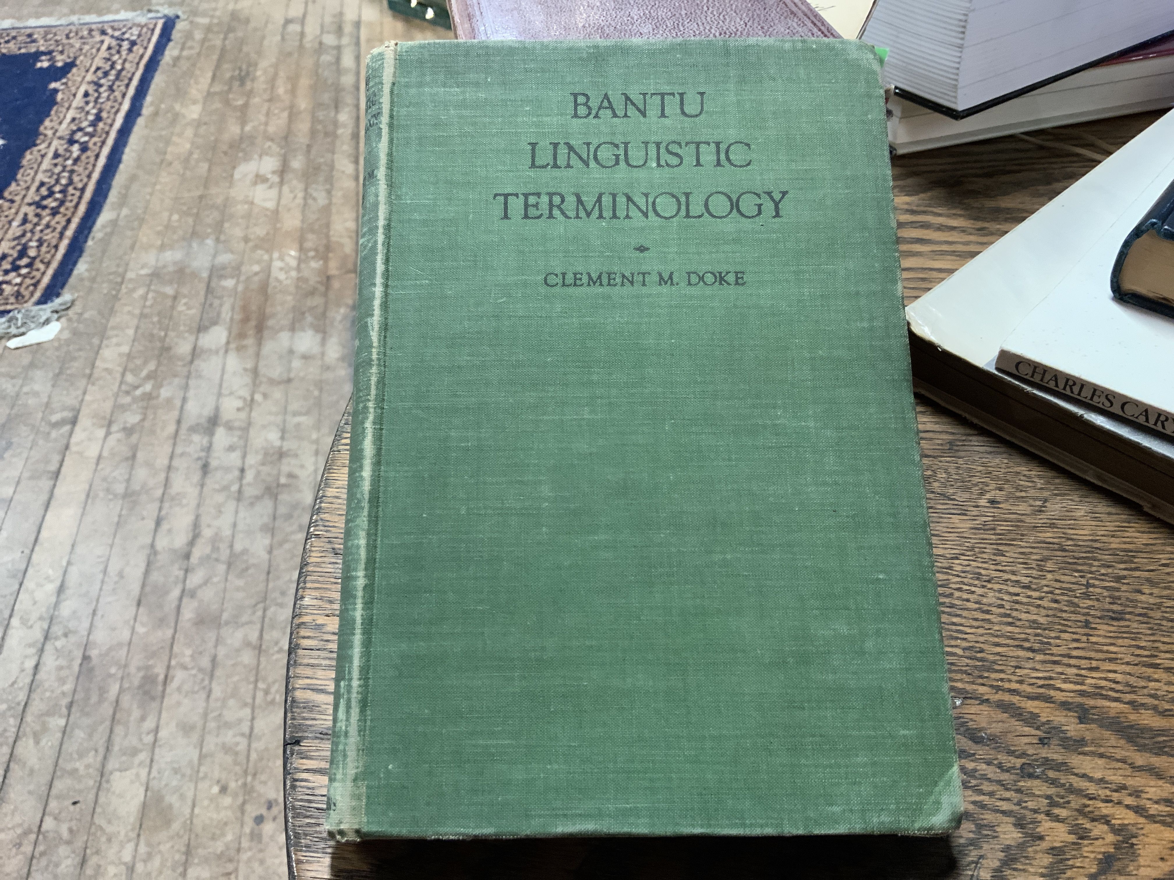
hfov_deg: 61.7
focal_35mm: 29
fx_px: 984
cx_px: 587
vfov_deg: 48.2
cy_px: 440
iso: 200
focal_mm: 3
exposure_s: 1/40
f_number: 1.8
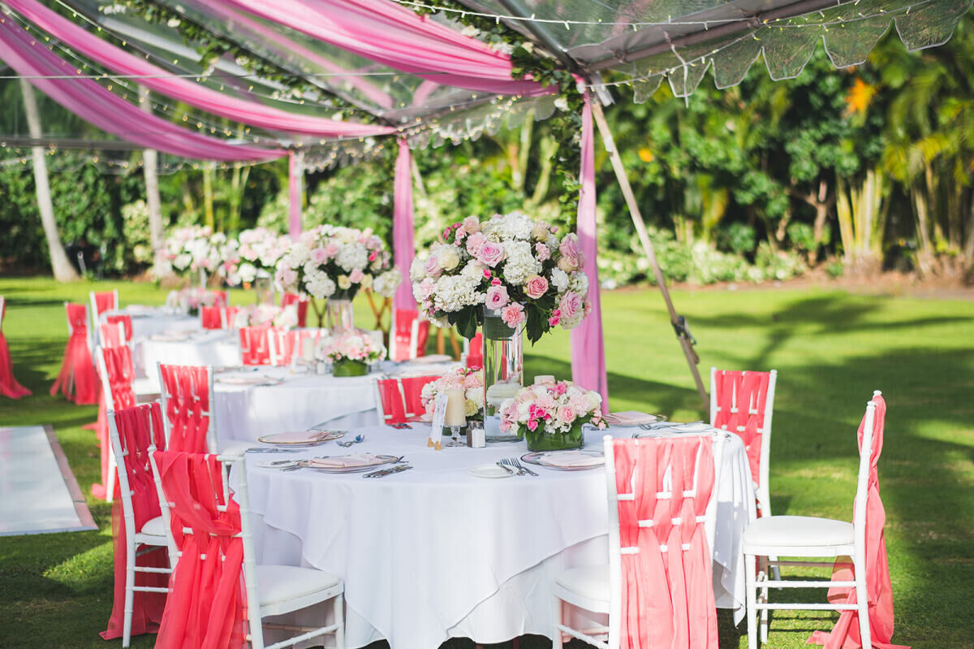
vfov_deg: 23.4
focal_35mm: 58
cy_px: 324
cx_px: 487
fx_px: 1568
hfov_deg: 34.5
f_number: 2
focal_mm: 58
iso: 100
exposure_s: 1/8000
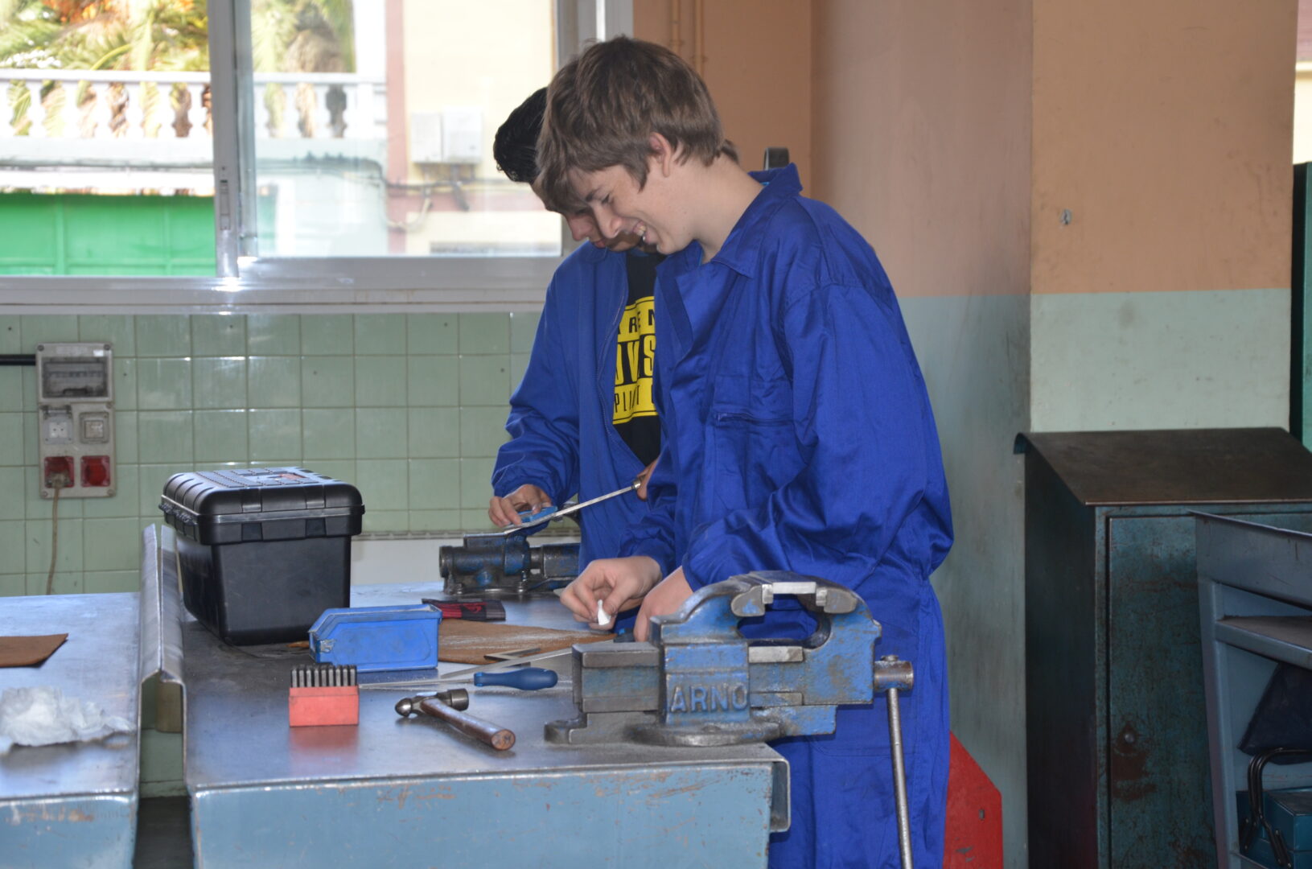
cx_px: 656
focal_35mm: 75
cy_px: 434
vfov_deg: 18.1
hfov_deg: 27.0
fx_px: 2727
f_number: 5
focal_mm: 50
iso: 400
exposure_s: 1/125
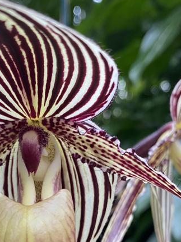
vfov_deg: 31.8
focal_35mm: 58
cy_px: 213
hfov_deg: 25.1
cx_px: 59
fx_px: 405
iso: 125
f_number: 1.8
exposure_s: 1/72
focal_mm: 4.25
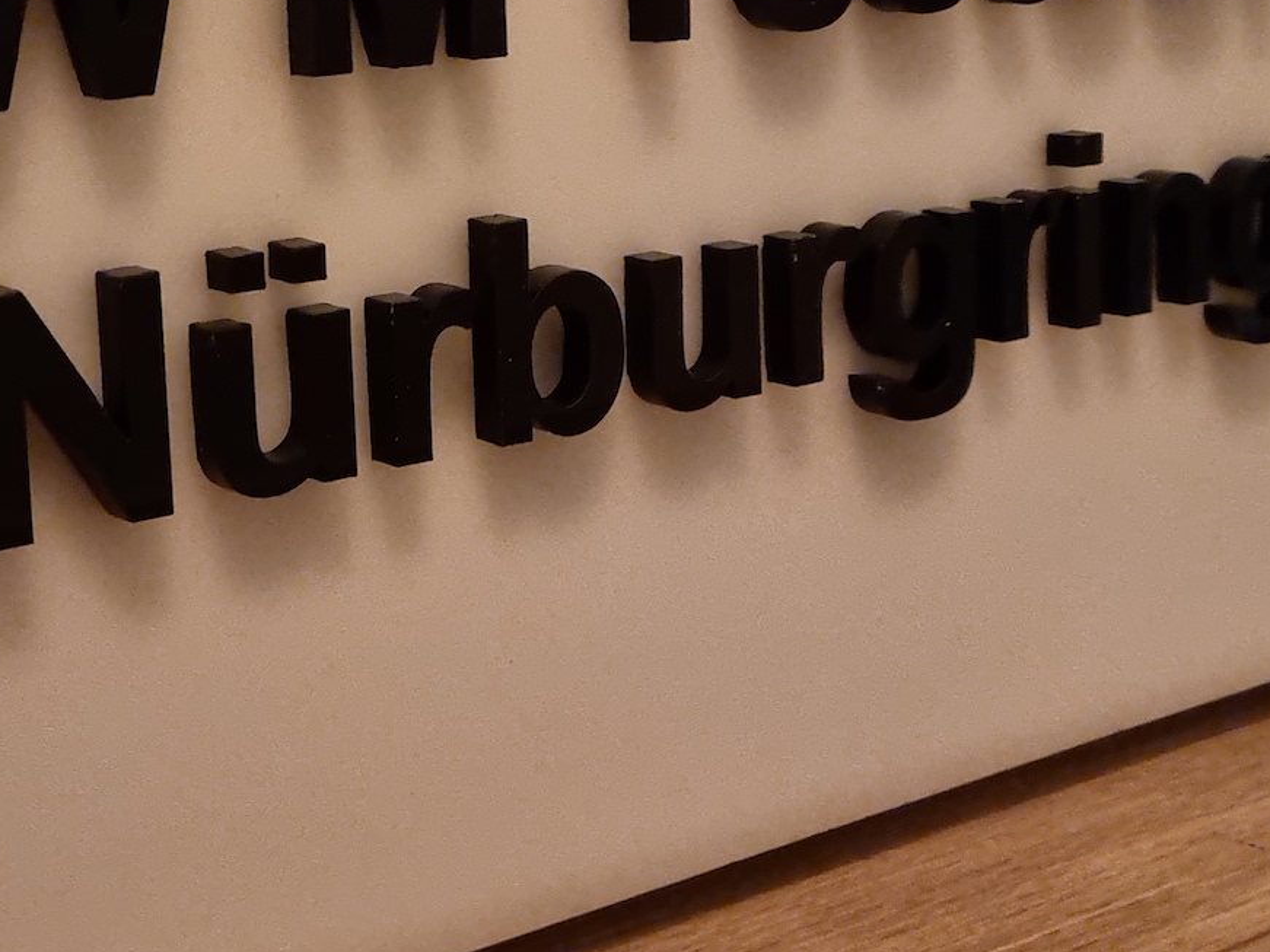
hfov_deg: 30.9
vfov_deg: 23.3
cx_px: 385
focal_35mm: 62
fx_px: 2274
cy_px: 208
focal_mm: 5.9
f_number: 2
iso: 640
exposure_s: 1/17
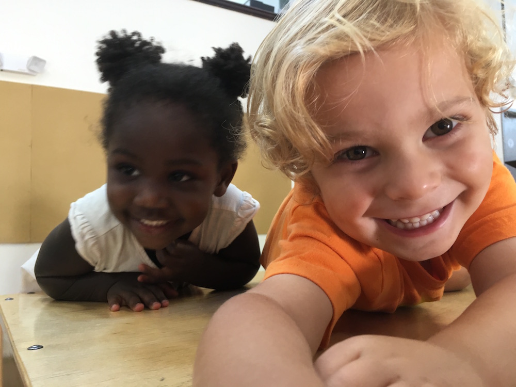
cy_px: 194
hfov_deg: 61.7
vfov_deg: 48.2
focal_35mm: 29
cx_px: 258
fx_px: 432
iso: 80
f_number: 2.2
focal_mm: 4.15
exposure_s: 1/30
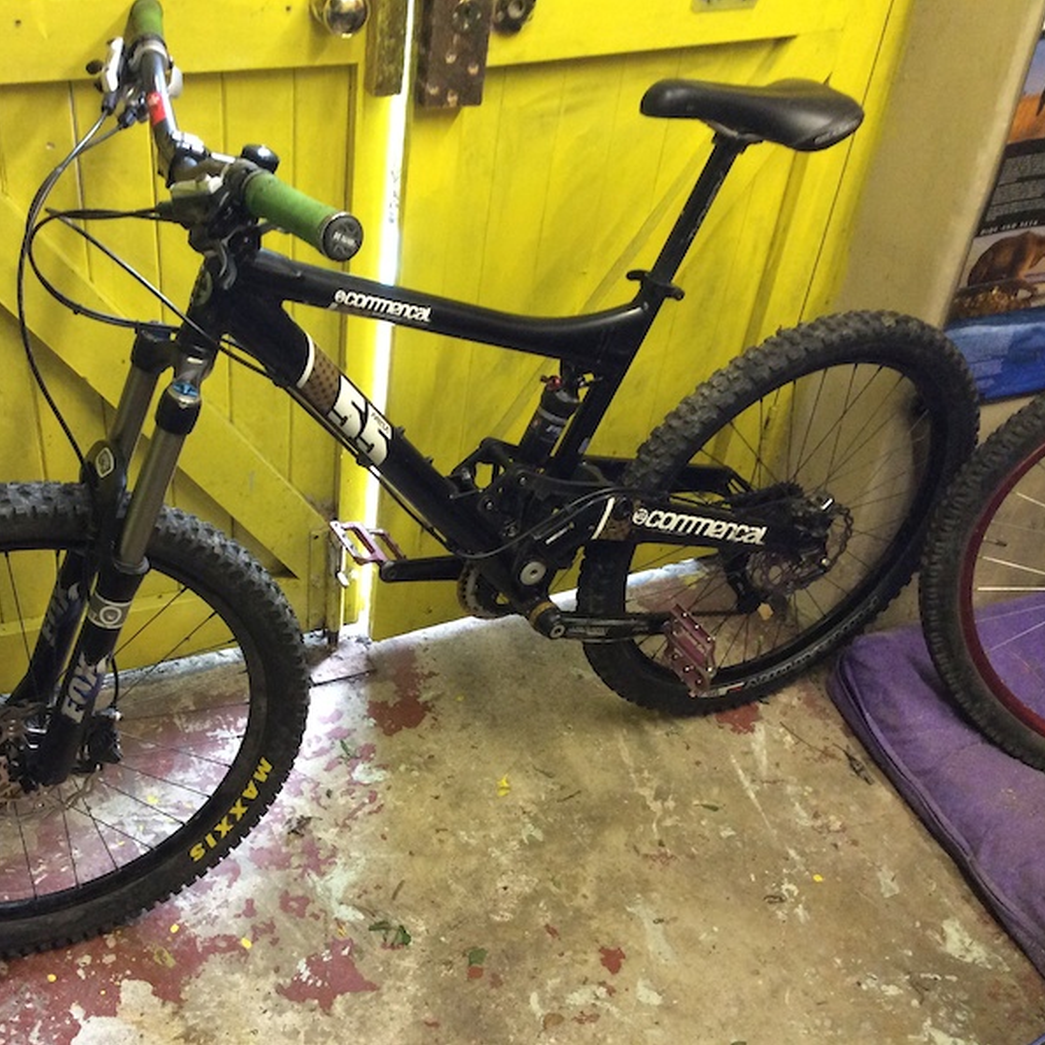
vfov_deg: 43.9
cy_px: 523
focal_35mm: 38
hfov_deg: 43.4
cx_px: 376
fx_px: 1298
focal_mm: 3.3
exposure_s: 1/25
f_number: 2.4
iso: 200
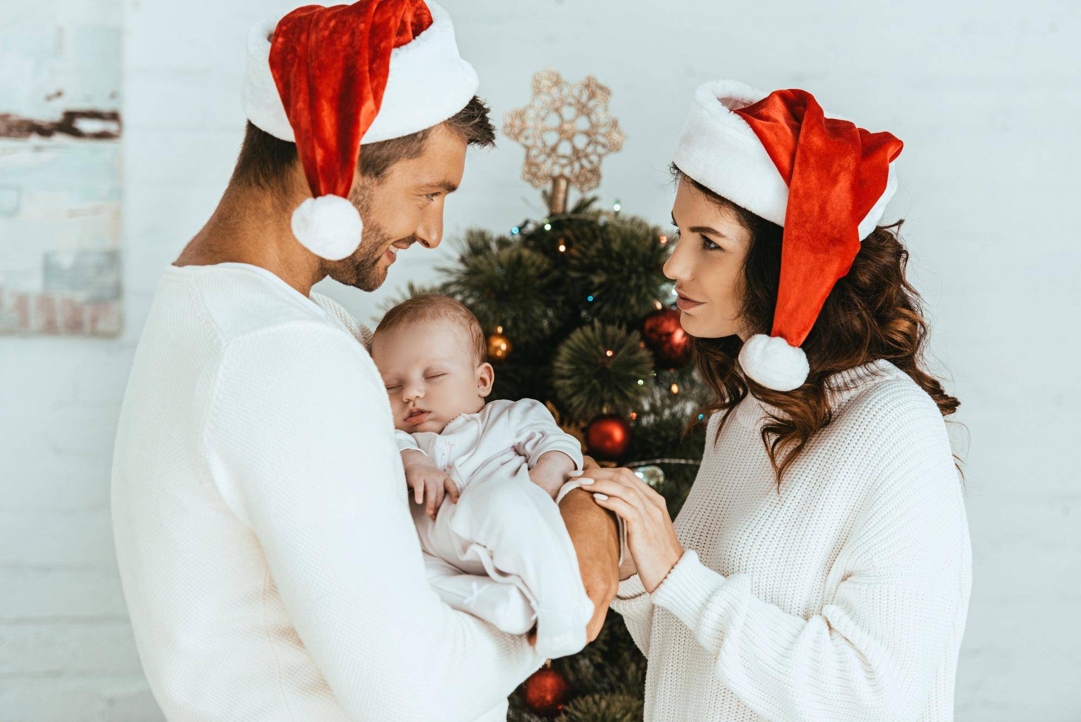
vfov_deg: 11.2
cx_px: 540
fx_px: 3665
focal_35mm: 122
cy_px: 361
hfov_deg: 16.8
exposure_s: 1/200
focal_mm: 122
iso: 200
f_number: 3.2
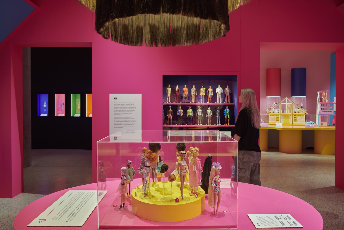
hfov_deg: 65.5
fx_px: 268
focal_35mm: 28
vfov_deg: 46.4
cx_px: 172
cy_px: 115
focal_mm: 28
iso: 500
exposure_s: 1/5
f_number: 6.3
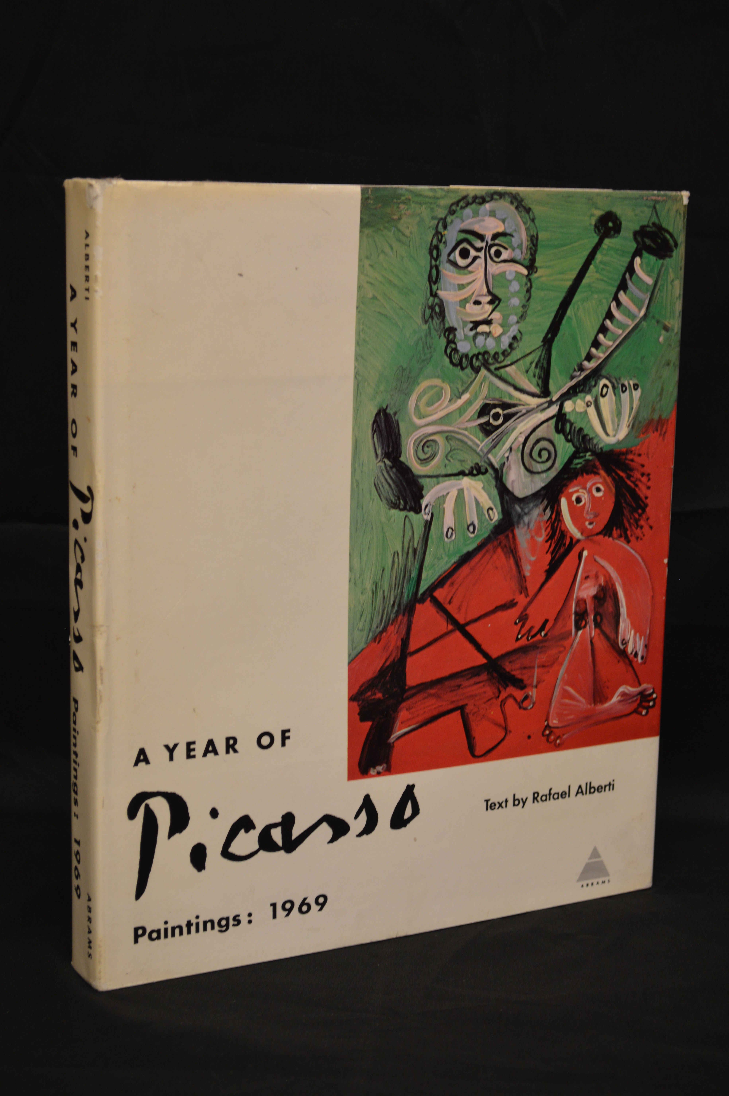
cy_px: 548
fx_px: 1917
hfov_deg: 21.5
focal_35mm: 63
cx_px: 364
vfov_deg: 31.9
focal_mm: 42
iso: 400
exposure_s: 1/30
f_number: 5.3
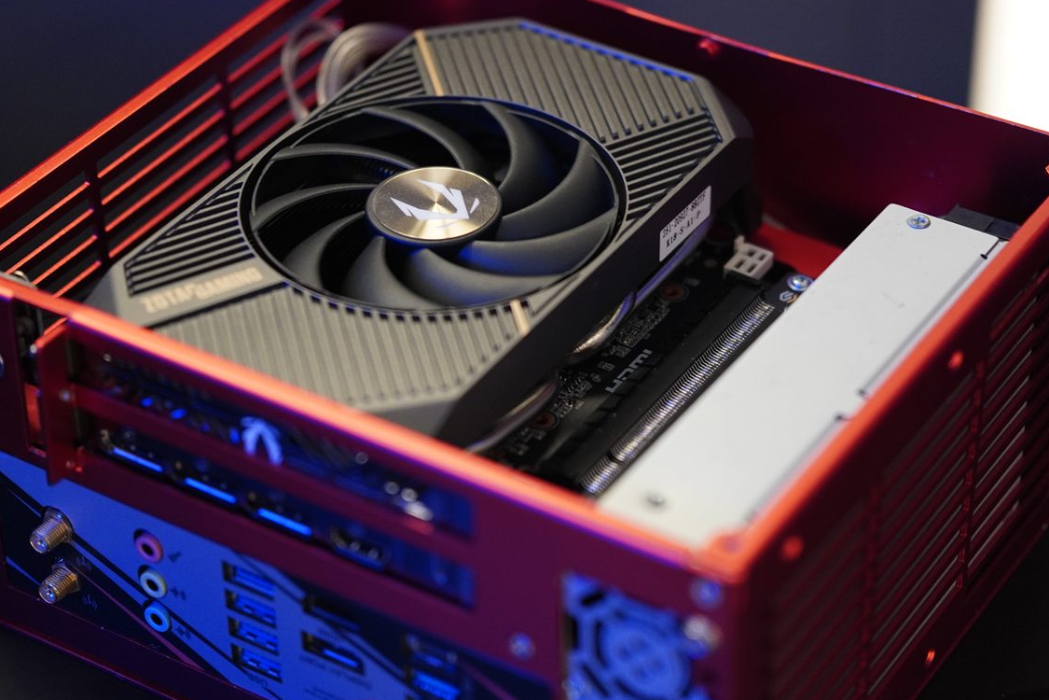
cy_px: 310
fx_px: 2972
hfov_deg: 20.0
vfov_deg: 13.4
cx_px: 573
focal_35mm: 102
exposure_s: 1/100
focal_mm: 56
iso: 1000
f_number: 1.7
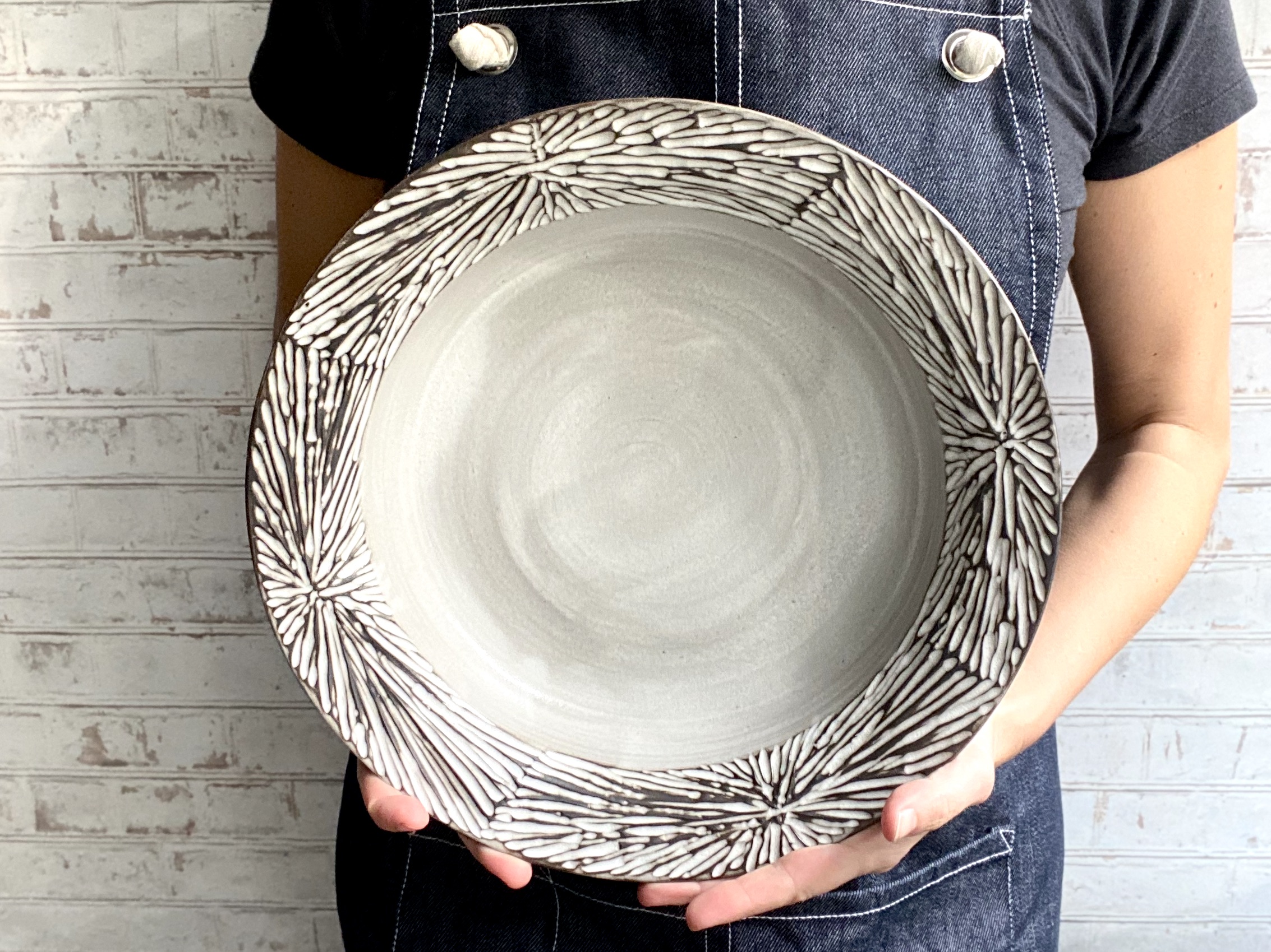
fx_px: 1101
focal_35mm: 30
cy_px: 476
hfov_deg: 60.0
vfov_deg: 46.8
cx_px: 636
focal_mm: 2.71
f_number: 2.2
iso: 200
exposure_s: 1/60
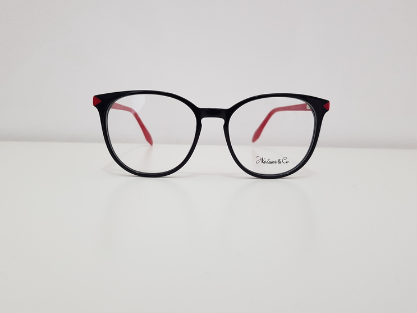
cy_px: 146
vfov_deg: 49.7
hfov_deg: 63.5
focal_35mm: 28
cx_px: 207
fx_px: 337
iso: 100
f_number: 1.7
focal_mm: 4.2
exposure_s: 1/50
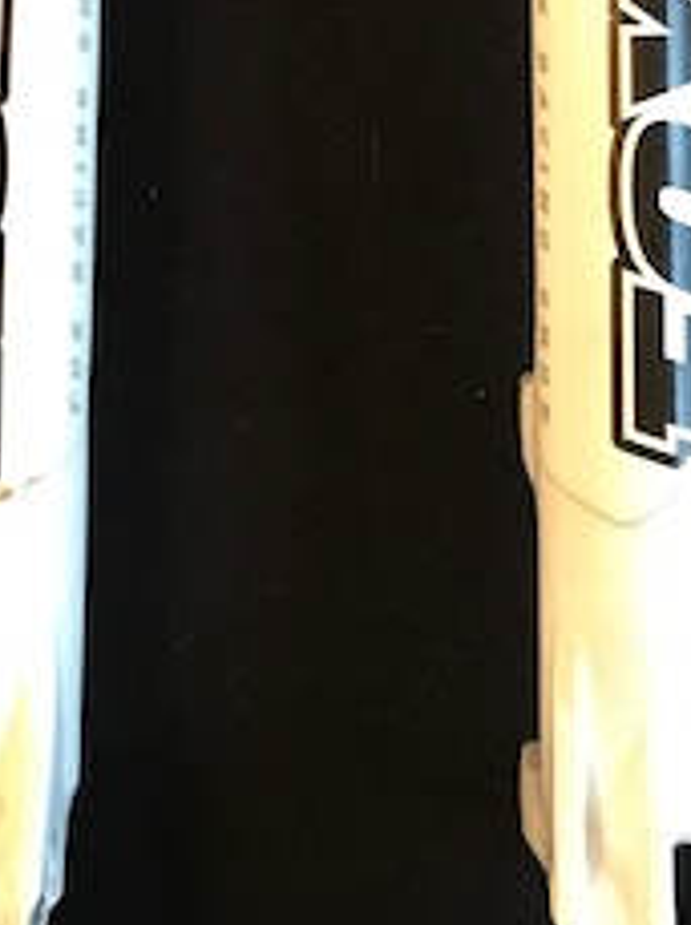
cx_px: 242
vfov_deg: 17.5
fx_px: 2616
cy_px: -561
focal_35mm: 98
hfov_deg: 15.0
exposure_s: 1/13
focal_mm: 3.99
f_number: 1.8
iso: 100
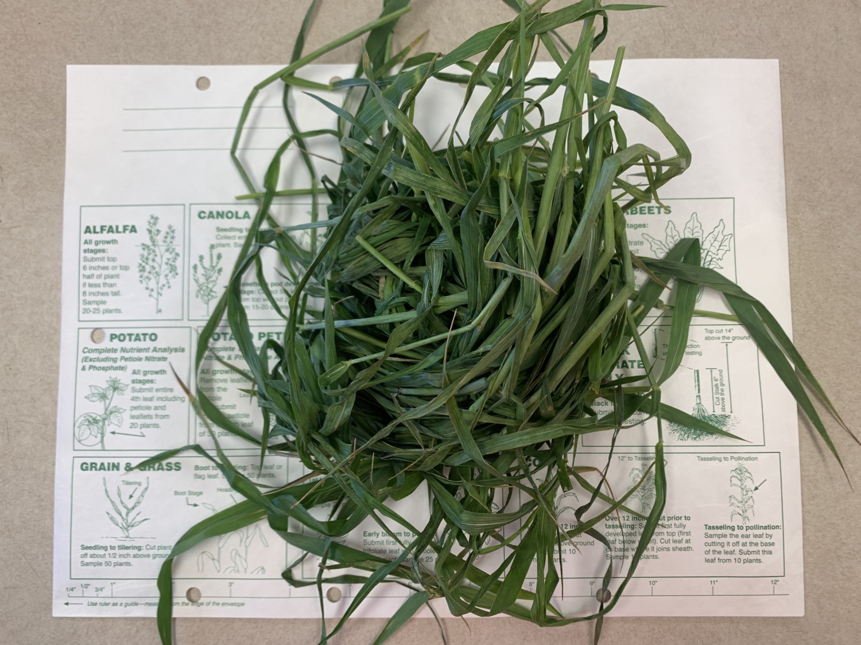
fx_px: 647
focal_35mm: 26
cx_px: 430
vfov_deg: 53.1
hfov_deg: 67.3
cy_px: 322
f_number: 1.8
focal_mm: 4.25
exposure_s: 1/120
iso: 64
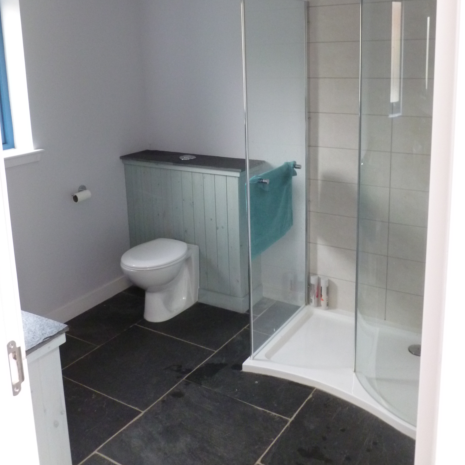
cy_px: 158
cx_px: 227
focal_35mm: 34
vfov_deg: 47.7
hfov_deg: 48.4
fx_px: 517
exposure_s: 1/13
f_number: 3.3
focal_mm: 5
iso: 400
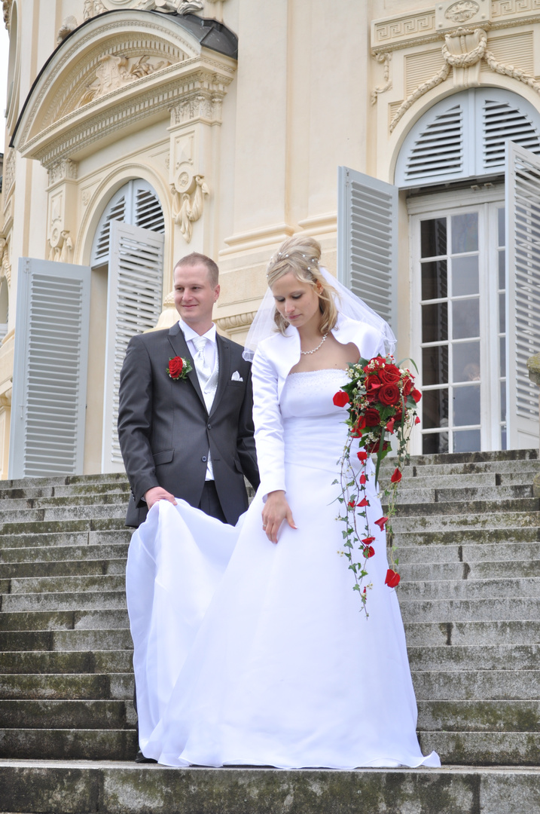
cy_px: 407
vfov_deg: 24.6
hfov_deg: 16.5
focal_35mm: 82
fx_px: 1861
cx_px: 270
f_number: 5.6
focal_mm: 55
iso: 200
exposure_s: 1/200
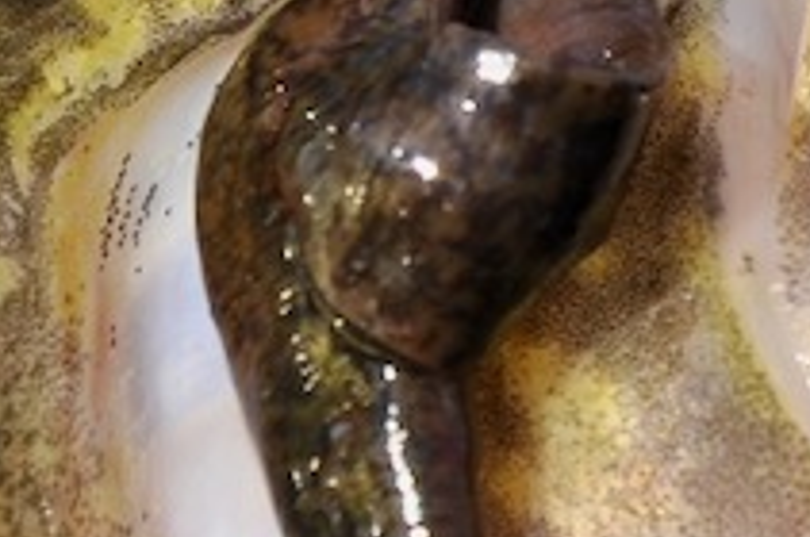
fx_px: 20039
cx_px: 238
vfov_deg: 1.5
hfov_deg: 2.3
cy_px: 33
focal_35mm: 892
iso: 200
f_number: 9
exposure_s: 1/320
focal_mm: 98
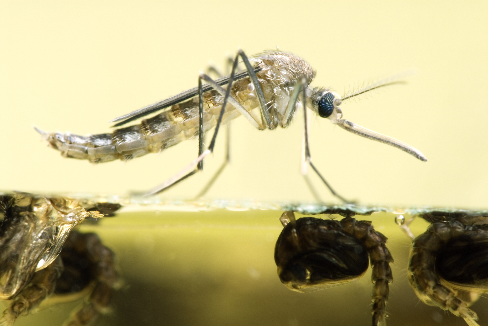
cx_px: 244
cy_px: 163
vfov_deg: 8.7
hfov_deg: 13.0
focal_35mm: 158
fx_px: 2137
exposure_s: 1/250
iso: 160
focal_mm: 105
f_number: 32
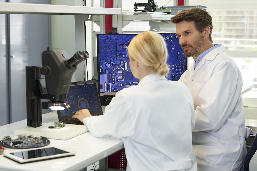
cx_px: 128
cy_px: 86
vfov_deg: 18.2
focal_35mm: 75
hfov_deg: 27.0
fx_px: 535
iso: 200
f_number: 4.5
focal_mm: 75
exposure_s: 1/60
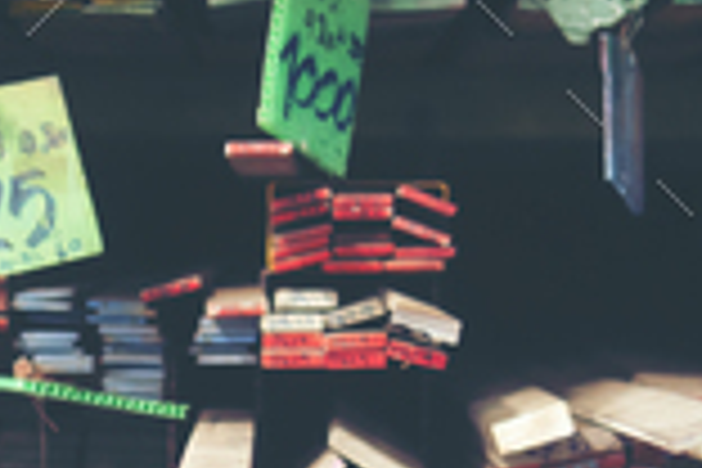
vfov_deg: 6.8
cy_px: 677
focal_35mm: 199
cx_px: 248
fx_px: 3878
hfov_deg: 10.3
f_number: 1.8
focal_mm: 35
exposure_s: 1/60
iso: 1000
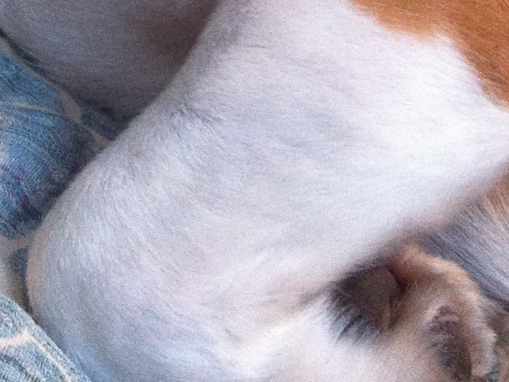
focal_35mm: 115
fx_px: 1691
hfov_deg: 17.0
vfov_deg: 11.6
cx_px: 101
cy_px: -368
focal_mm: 3.85
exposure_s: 1/15
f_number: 2.8
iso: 320
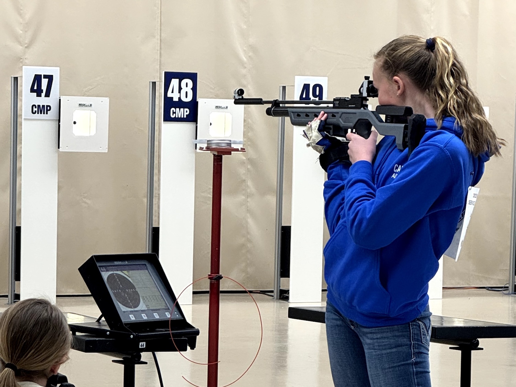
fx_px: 1625
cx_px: 258
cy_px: 194
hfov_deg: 18.0
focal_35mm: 109
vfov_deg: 13.6
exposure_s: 1/60
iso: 125
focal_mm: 9
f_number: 2.8
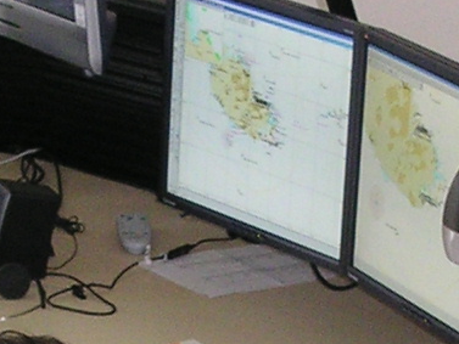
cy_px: 545
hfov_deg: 8.6
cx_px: 186
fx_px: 3037
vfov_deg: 6.4
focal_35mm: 229
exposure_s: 1/45
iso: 200
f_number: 2.8
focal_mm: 7.8
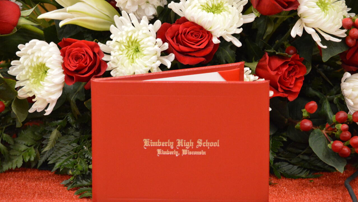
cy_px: 98
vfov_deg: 5.9
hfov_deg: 10.5
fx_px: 1946
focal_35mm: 205
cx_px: 179
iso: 3200
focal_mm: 130
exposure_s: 1/60
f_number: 4.8
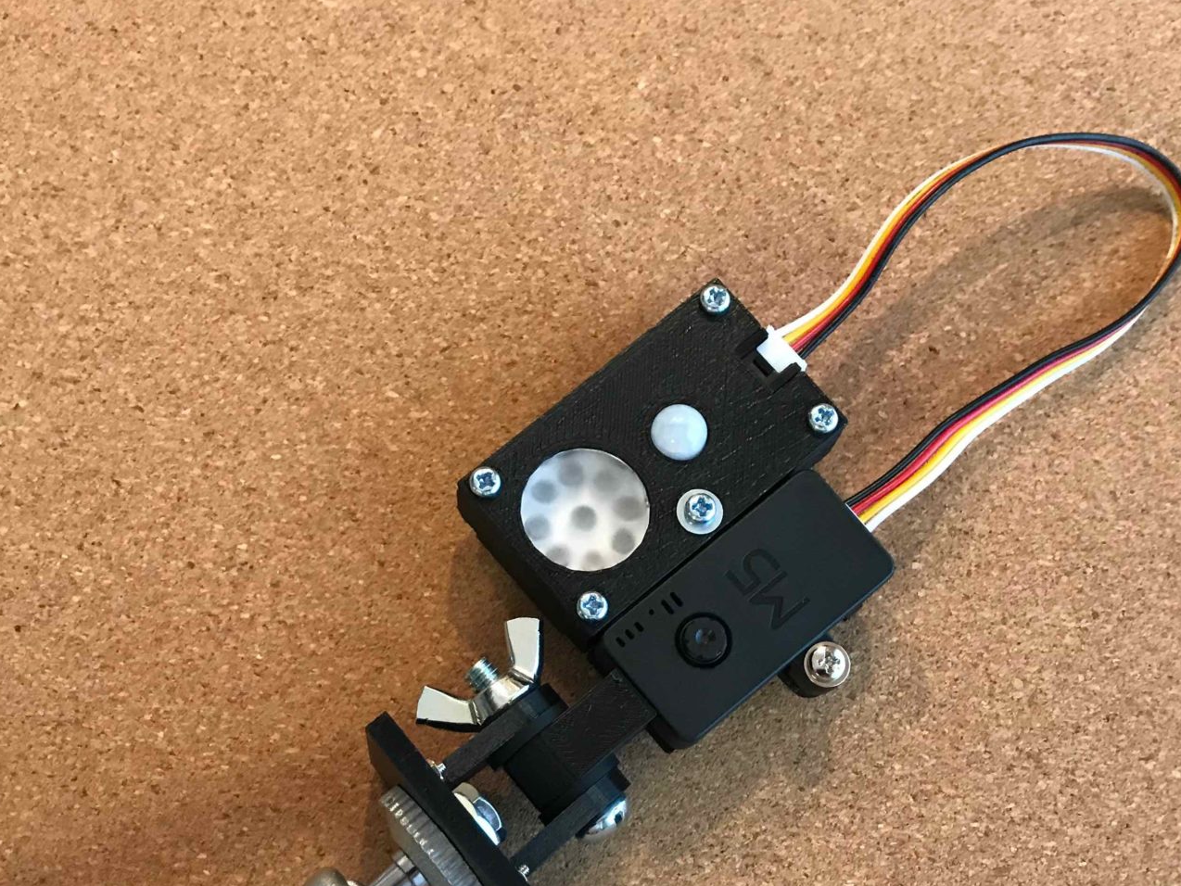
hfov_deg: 42.1
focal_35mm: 45
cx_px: 611
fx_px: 1536
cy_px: 644
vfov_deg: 31.7
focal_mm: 3.99
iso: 80
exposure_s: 1/15
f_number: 1.8
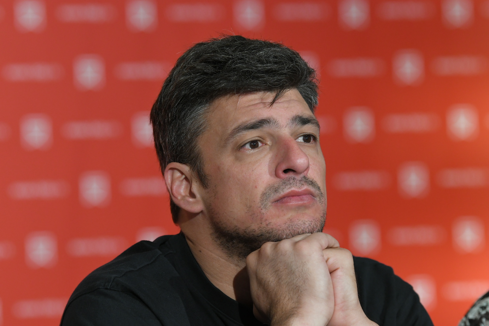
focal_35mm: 240
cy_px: 163
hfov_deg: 8.6
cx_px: 244
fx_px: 3260
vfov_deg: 5.7
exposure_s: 1/200
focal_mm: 160
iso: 1600
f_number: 4
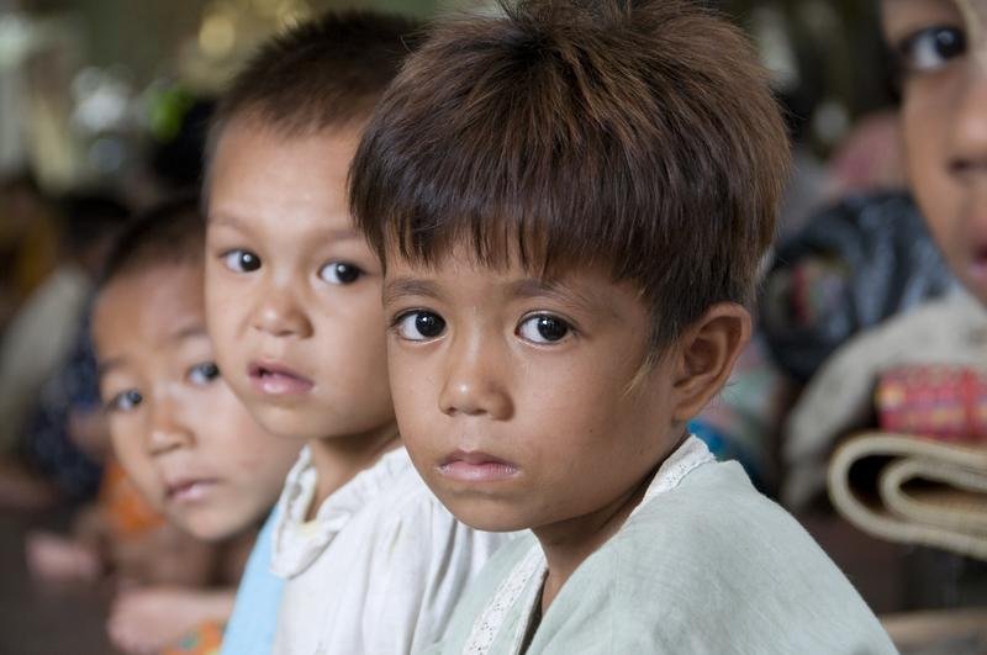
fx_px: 3367
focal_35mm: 123
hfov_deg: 16.7
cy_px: 328
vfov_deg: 11.1
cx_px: 494
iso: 500
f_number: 5
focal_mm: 82
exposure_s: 1/40
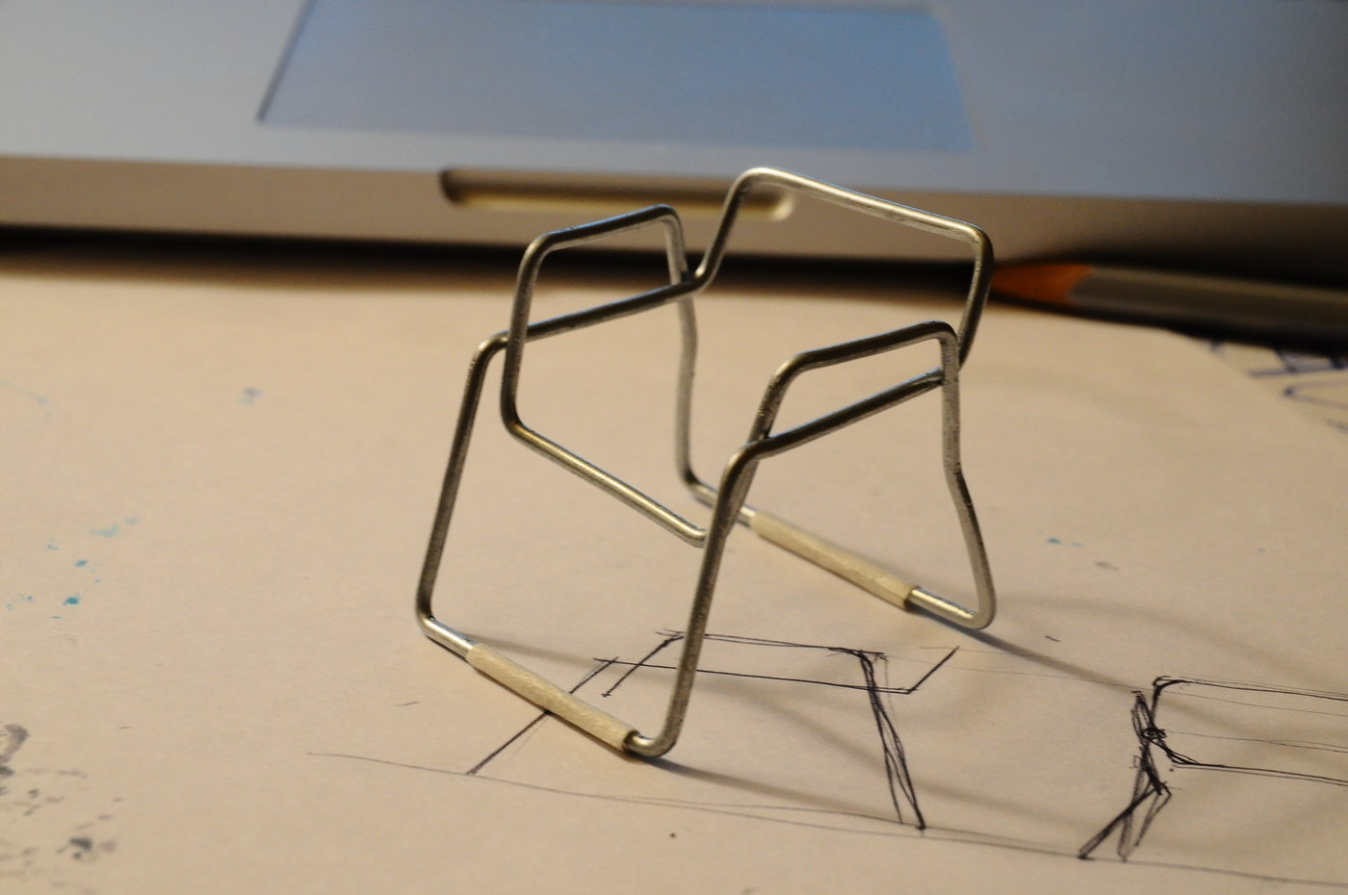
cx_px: 674
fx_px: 3927
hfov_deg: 19.5
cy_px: 448
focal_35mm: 105
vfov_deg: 13.0
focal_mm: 70
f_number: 10
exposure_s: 1/25
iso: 1250
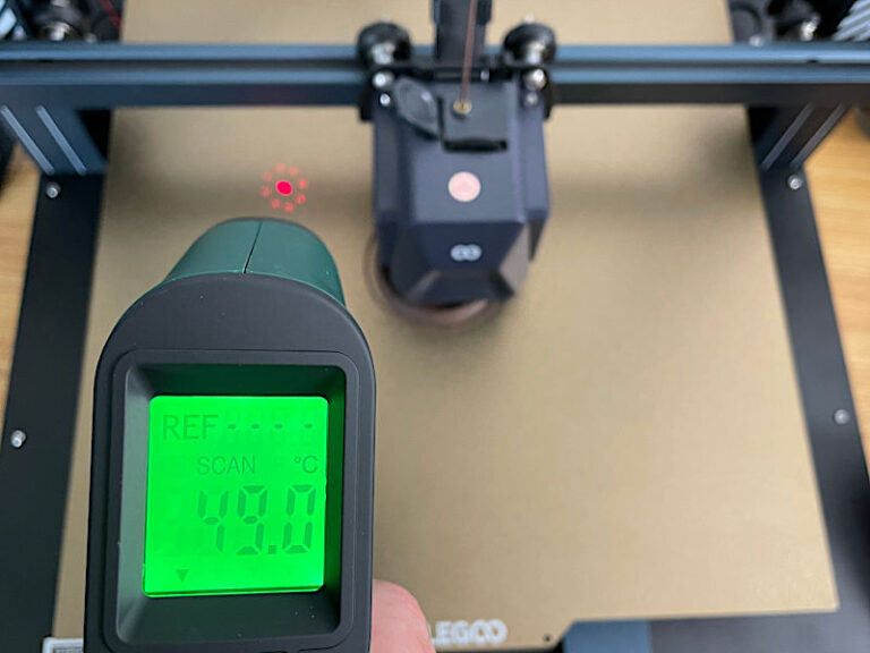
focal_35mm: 26
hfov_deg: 67.3
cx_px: 435
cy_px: 326
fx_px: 653
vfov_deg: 53.1
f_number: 1.6
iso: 160
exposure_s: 1/50
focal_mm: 4.2
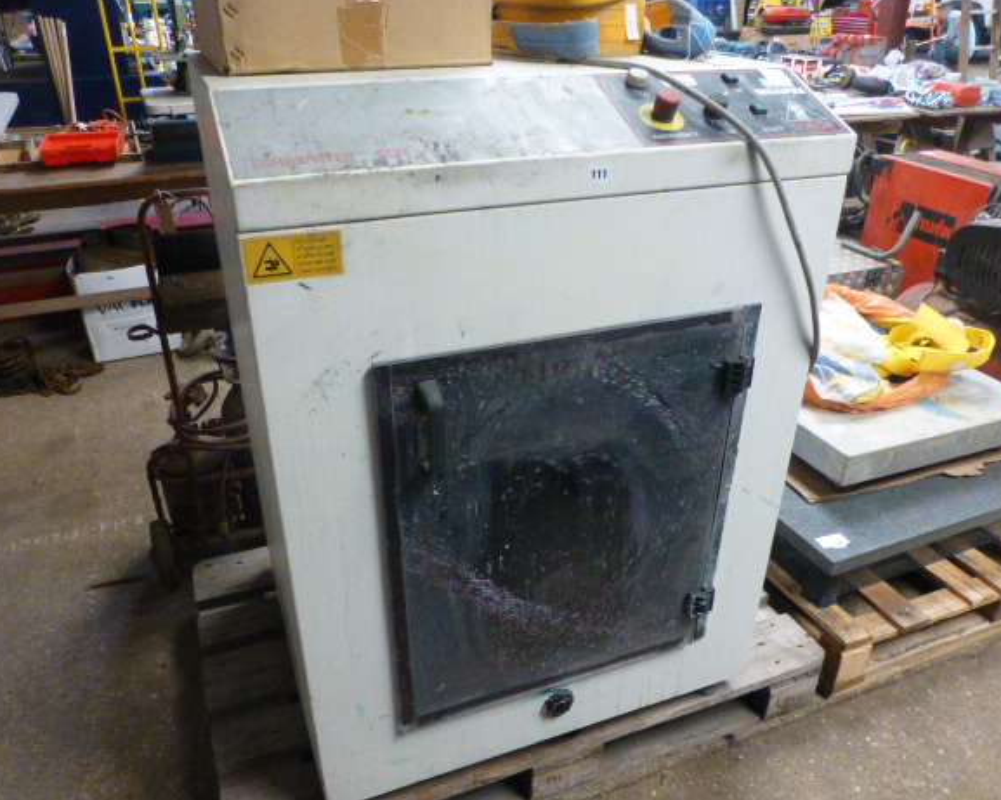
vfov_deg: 54.9
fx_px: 770
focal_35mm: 26
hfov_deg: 66.0
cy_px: 411
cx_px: 489
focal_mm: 4.3
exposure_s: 1/25
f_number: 3.3
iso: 800
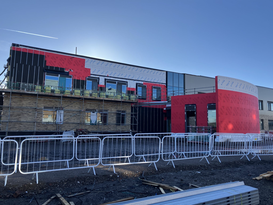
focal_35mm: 28
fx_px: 221
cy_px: 102
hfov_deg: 63.4
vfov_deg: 49.7
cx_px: 136
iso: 32
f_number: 1.8
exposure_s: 1/1215
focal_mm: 3.99
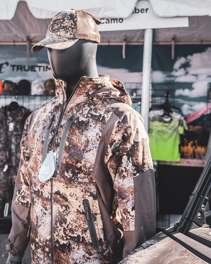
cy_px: 132
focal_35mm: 58
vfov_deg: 32.5
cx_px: 77
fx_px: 453
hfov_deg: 26.1
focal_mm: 41
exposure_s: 1/200
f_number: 4.5
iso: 160
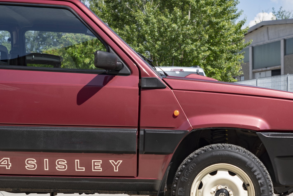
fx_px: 619
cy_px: 120
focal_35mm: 76
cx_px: 193
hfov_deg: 26.5
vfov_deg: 17.9
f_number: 5.6
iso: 160
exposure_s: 1/160
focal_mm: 54
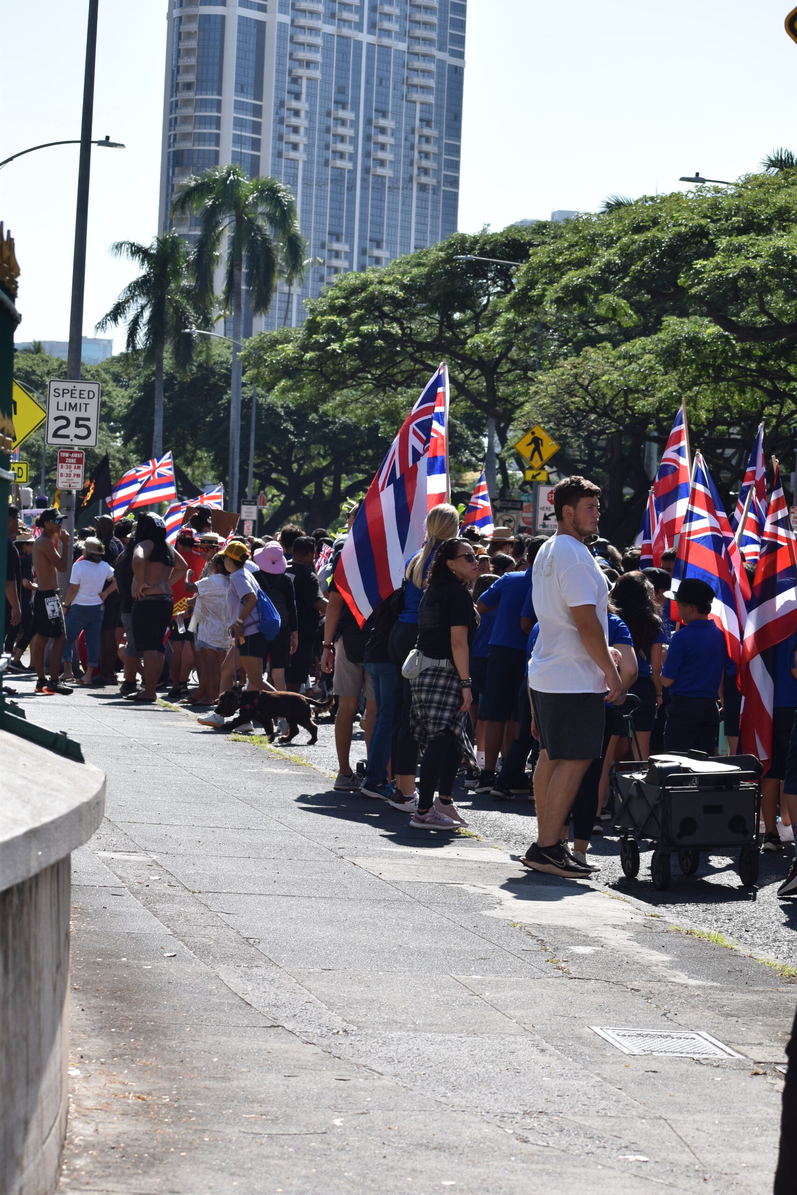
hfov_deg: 13.0
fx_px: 3485
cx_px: 398
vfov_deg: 19.5
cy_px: 598
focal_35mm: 105
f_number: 8
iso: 160
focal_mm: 70
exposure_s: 1/500
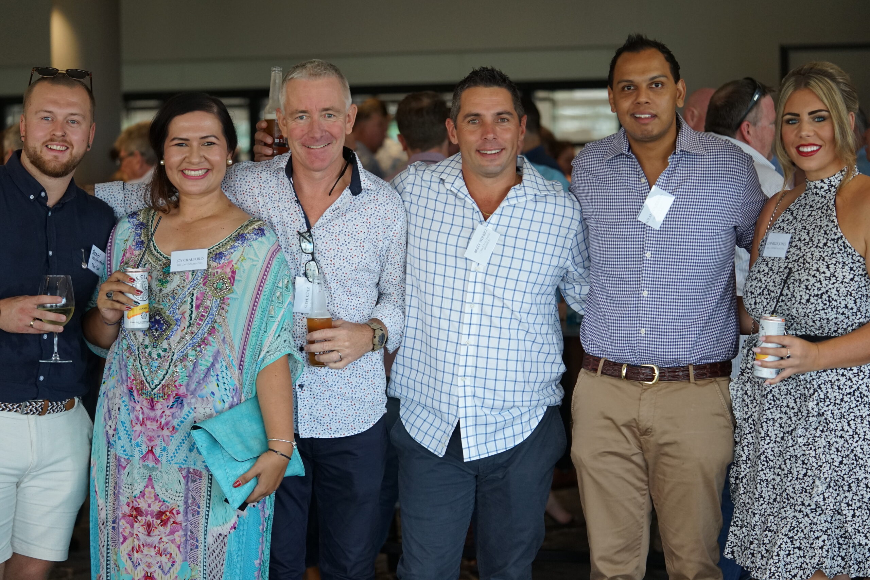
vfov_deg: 15.2
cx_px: 435
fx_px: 2175
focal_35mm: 90
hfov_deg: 22.6
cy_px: 290
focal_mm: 90
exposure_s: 1/500
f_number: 2.8
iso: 1000
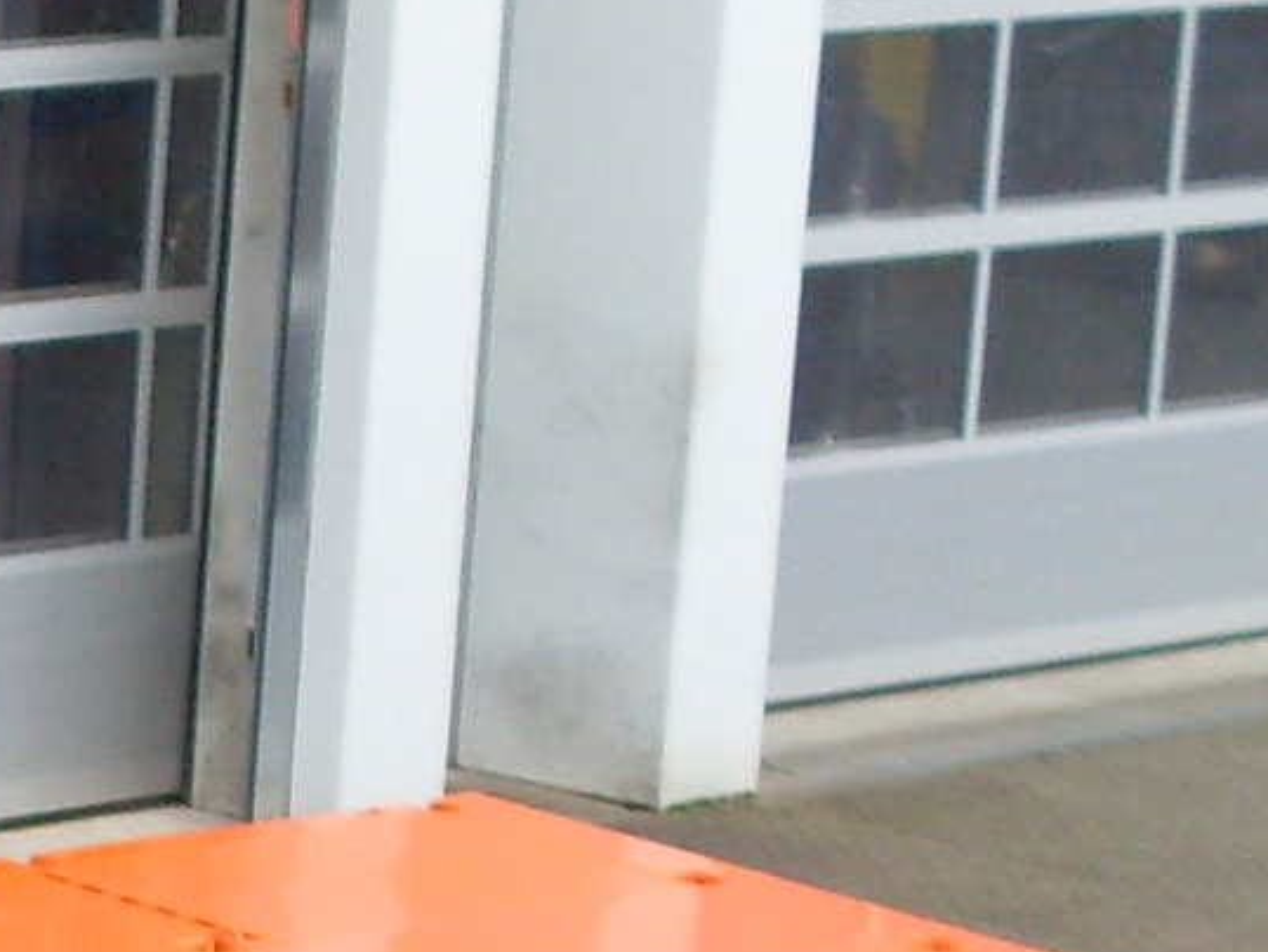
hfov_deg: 6.6
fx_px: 10591
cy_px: 1791
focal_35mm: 289
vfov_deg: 5.1
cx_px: -1426
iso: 80
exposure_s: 1/180
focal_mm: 9.9
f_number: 3.4
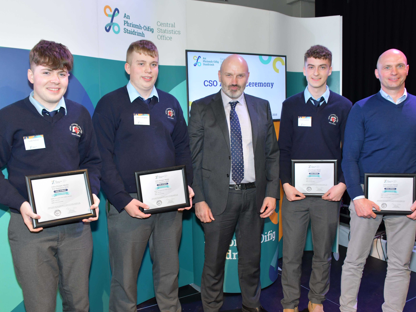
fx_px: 397
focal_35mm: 33
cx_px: 207
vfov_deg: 42.9
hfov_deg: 55.4
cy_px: 155
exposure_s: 1/60
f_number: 7.1
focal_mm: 20
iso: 1600
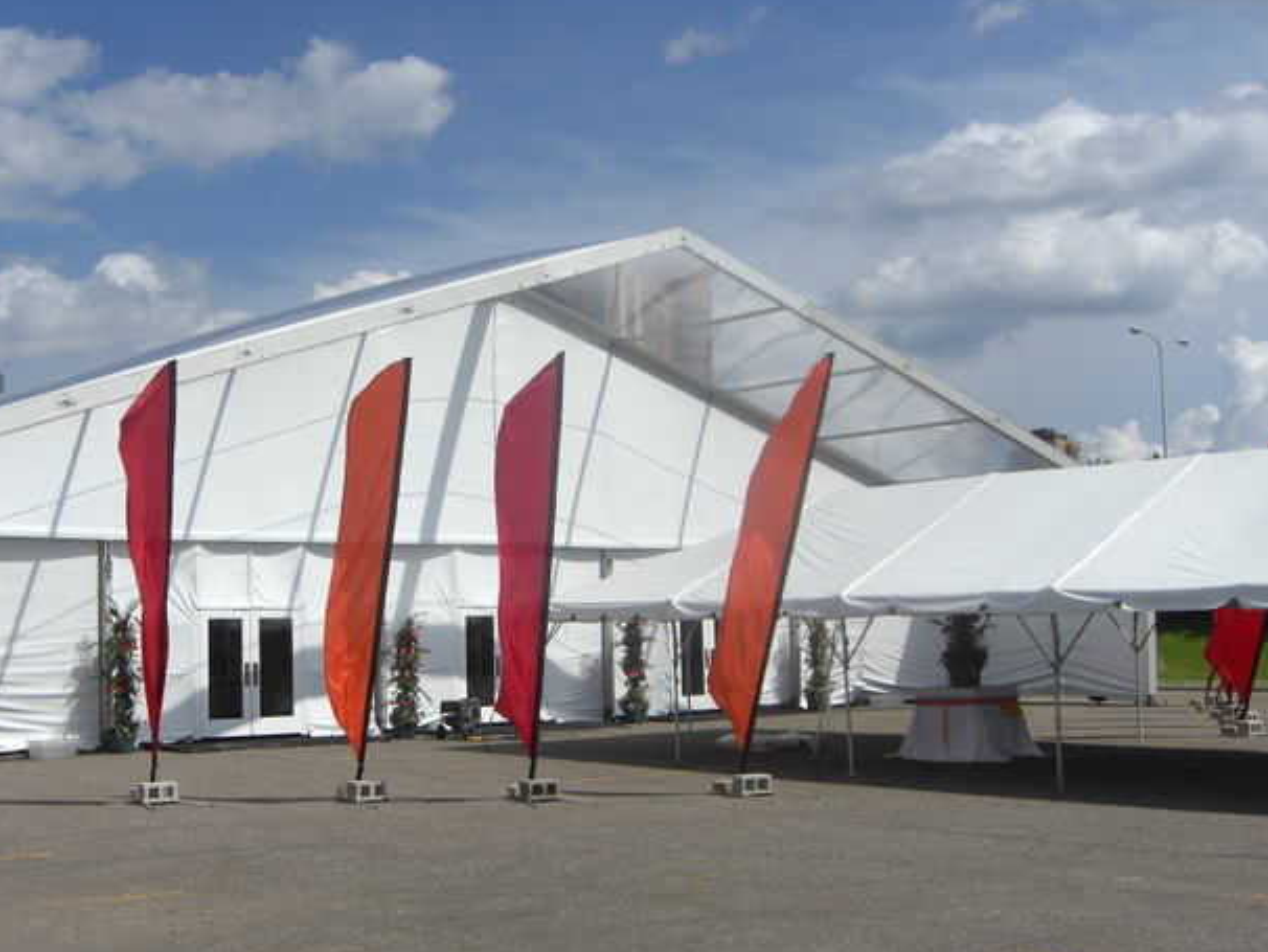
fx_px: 1722
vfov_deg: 30.9
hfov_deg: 40.2
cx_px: 496
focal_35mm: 47
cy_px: 545
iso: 80
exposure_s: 1/320
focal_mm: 7.9
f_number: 8
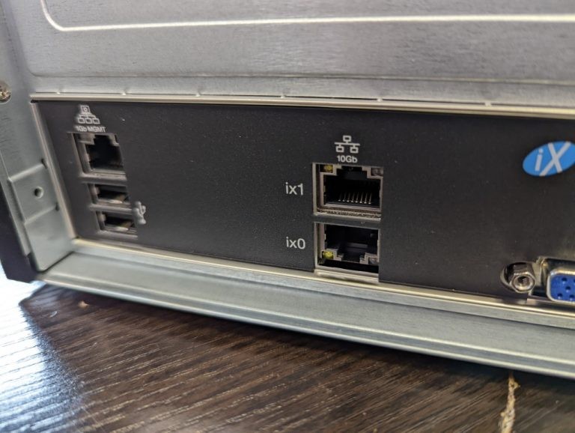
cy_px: 216
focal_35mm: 24
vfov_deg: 56.9
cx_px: 288
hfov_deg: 71.5
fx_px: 399
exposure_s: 1/100
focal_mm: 6.81
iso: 493
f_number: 1.85
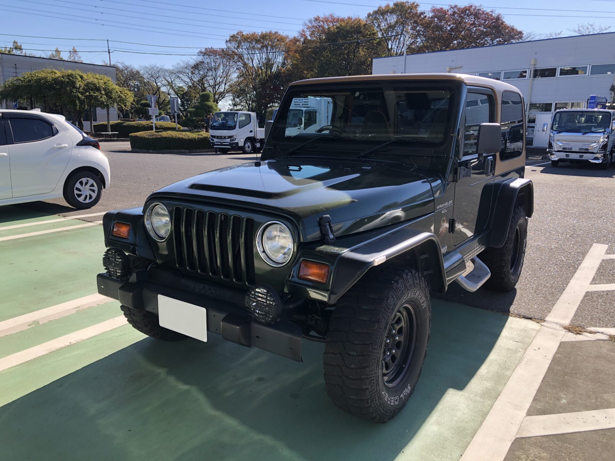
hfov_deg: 63.4
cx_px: 308
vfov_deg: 49.7
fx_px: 497
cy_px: 230
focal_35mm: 28
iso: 20
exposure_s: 1/714
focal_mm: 3.99
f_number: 1.8
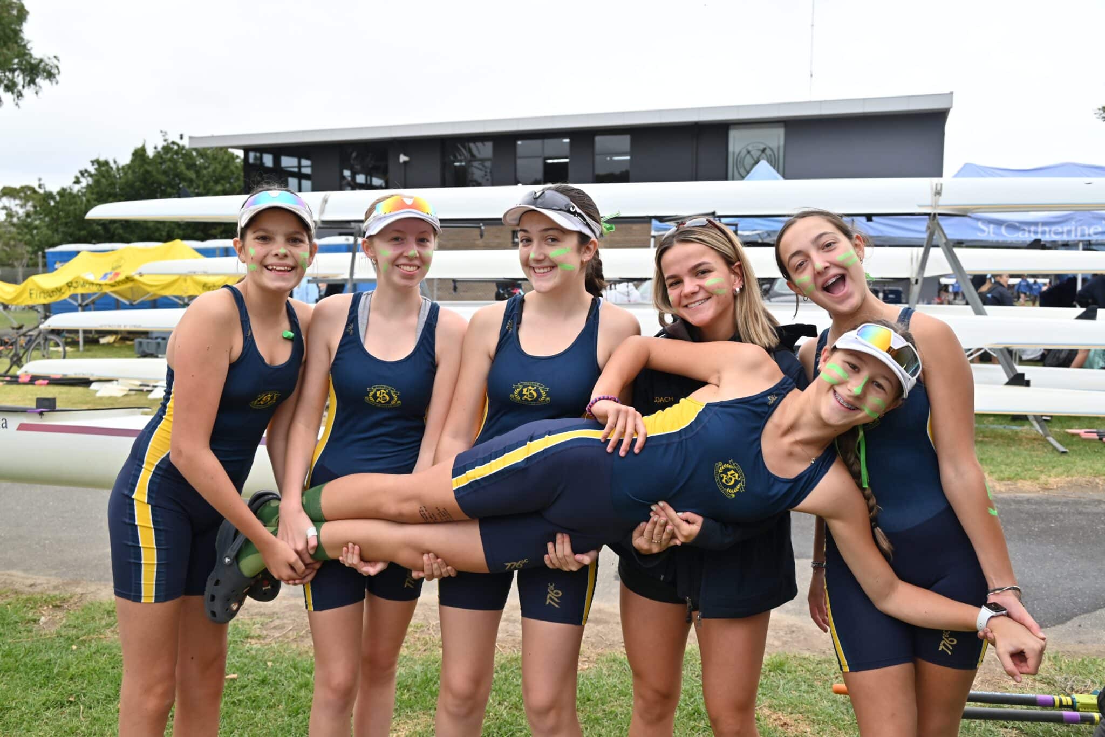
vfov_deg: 43.0
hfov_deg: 61.1
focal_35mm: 30
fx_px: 936
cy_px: 368
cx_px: 552
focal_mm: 30.5
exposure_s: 1/250
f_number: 5.6
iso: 200
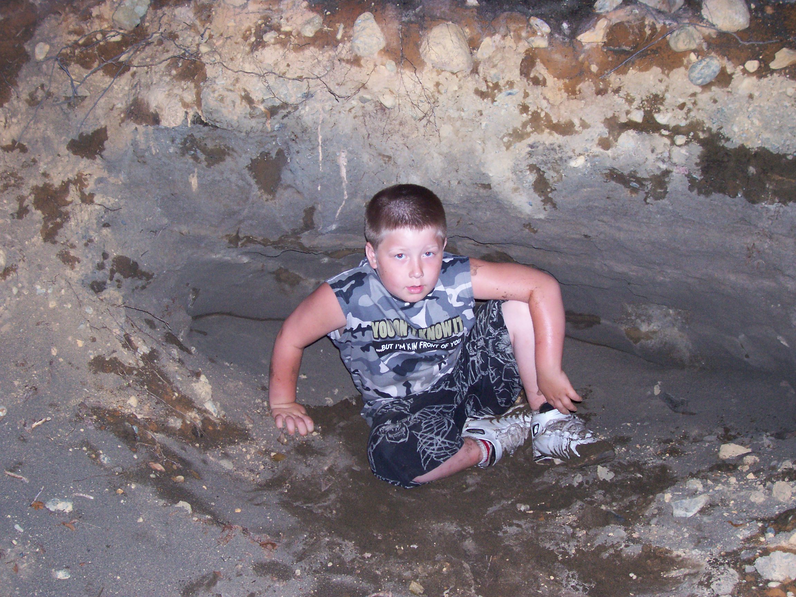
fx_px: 966
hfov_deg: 44.8
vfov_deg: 34.3
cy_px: 298
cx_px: 398
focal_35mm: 42
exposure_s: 1/120
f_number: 2.9
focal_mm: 7
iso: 140
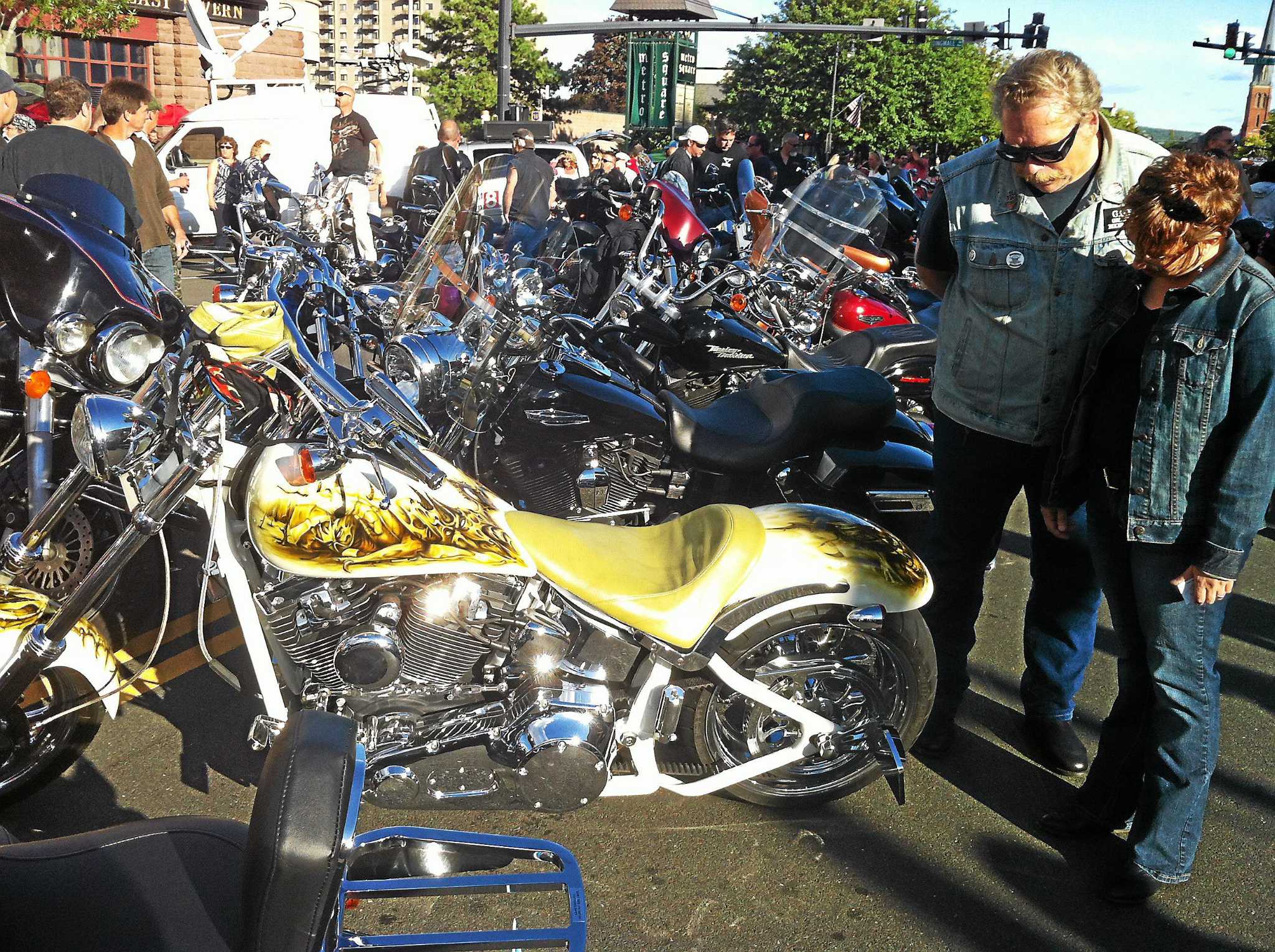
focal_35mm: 35
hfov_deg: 52.7
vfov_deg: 40.6
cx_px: 638
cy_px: 476
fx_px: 1287
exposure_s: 1/603
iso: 80
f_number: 2.8
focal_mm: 3.85
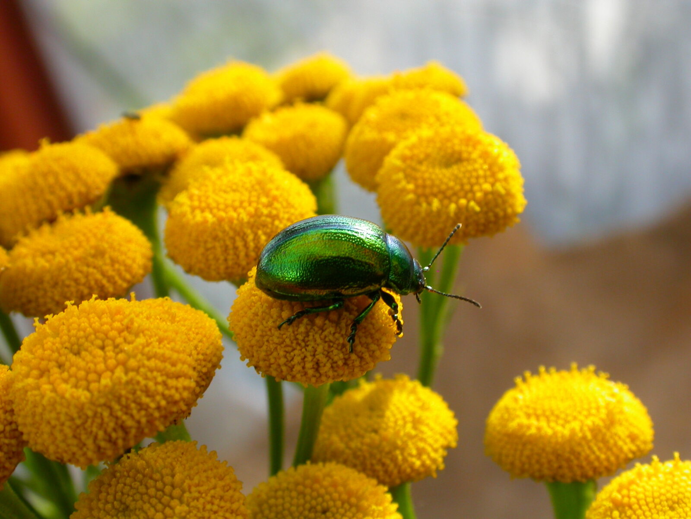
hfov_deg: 29.4
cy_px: 260
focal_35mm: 66
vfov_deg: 22.3
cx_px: 346
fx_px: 1317
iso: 100
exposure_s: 1/94
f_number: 5.8
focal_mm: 13.8
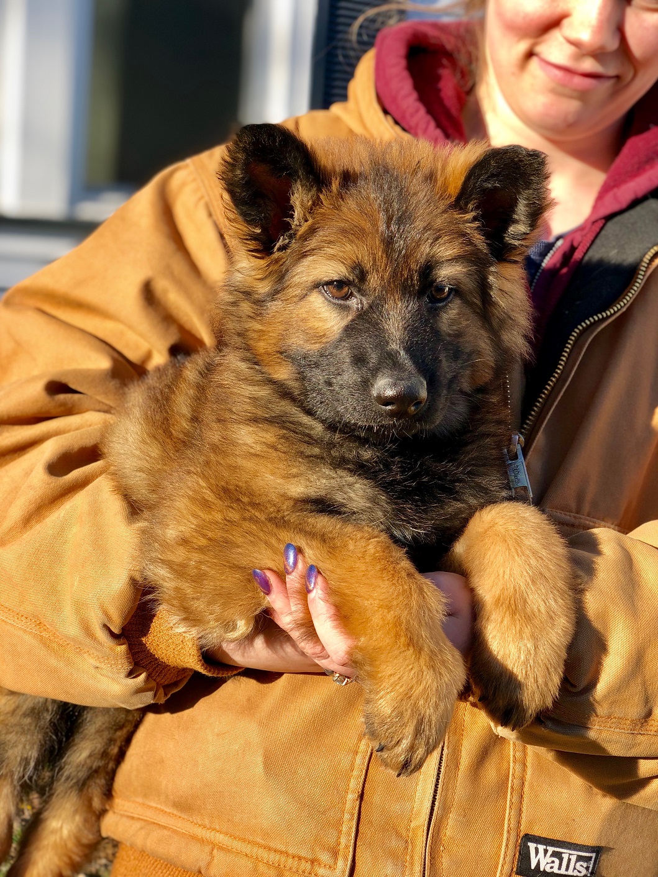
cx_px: 329
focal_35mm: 52
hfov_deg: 28.0
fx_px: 1318
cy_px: 438
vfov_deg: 36.8
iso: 16
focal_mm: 6
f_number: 2.4
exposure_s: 1/417
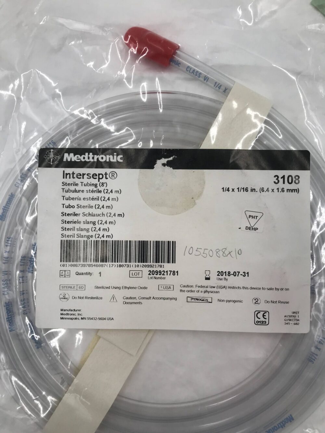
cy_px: 216
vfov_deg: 63.4
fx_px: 350
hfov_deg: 49.8
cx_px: 162
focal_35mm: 28
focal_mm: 3.99
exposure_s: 1/159
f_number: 1.8
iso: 20
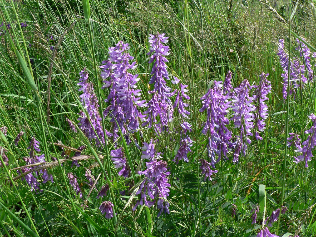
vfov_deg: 39.7
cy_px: 118
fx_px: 329
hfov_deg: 51.4
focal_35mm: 36
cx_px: 158
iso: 200
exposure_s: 1/640
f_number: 5.6
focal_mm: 6
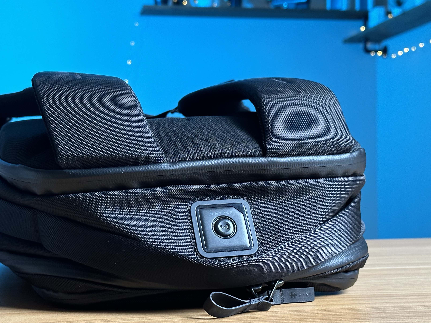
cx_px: 191
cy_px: 163
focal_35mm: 60
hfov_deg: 32.2
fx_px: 747
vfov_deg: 24.4
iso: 250
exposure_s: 1/52
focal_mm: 6.86
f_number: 1.78
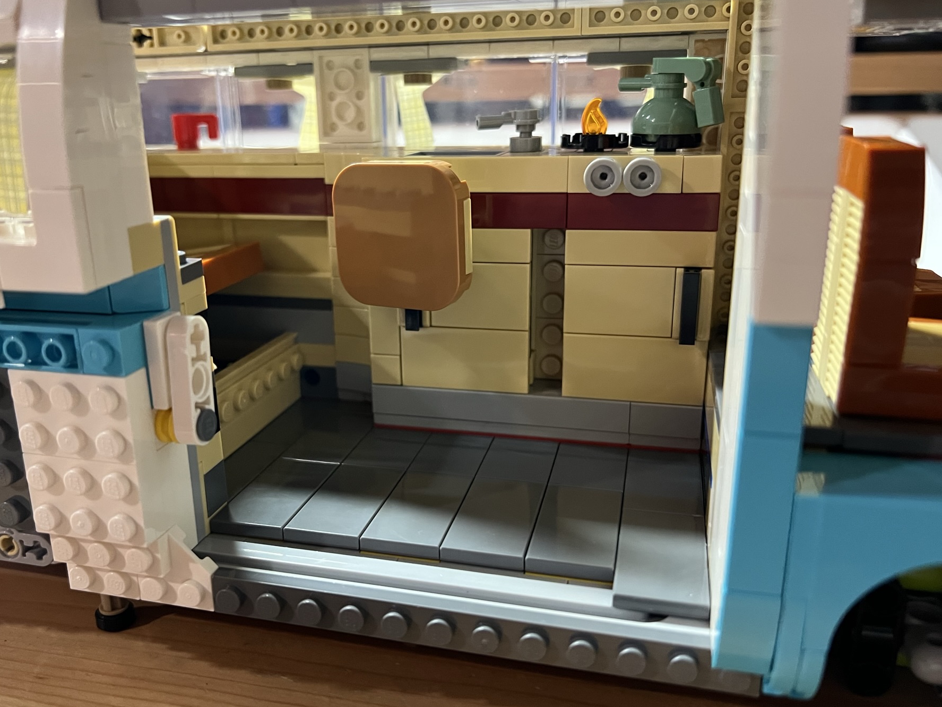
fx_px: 816
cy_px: 363
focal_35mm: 30
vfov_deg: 46.8
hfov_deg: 59.8
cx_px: 416
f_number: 1.5
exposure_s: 1/60
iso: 500
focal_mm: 5.7
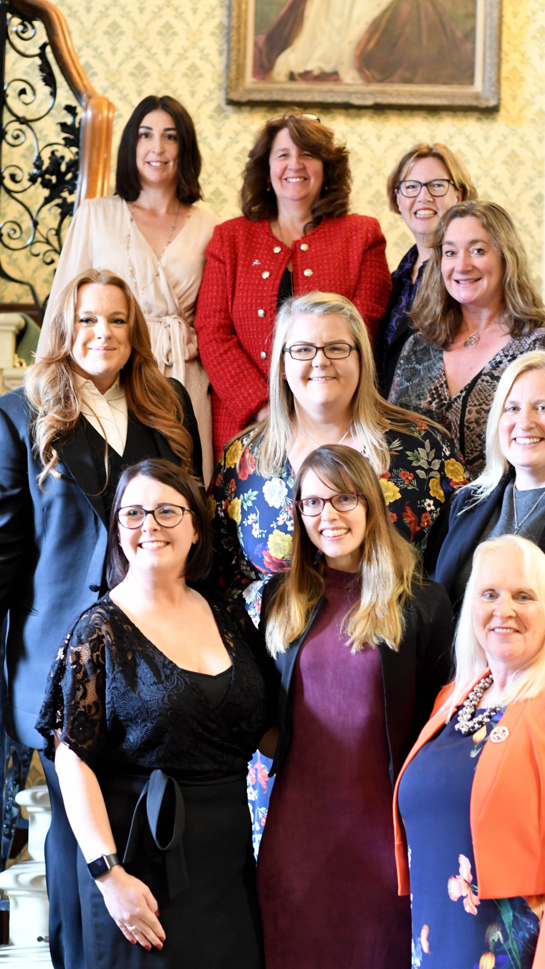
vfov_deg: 26.8
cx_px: 317
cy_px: 485
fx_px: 2029
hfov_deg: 15.3
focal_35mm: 79
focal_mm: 50
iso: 1600
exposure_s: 1/40
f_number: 3.2
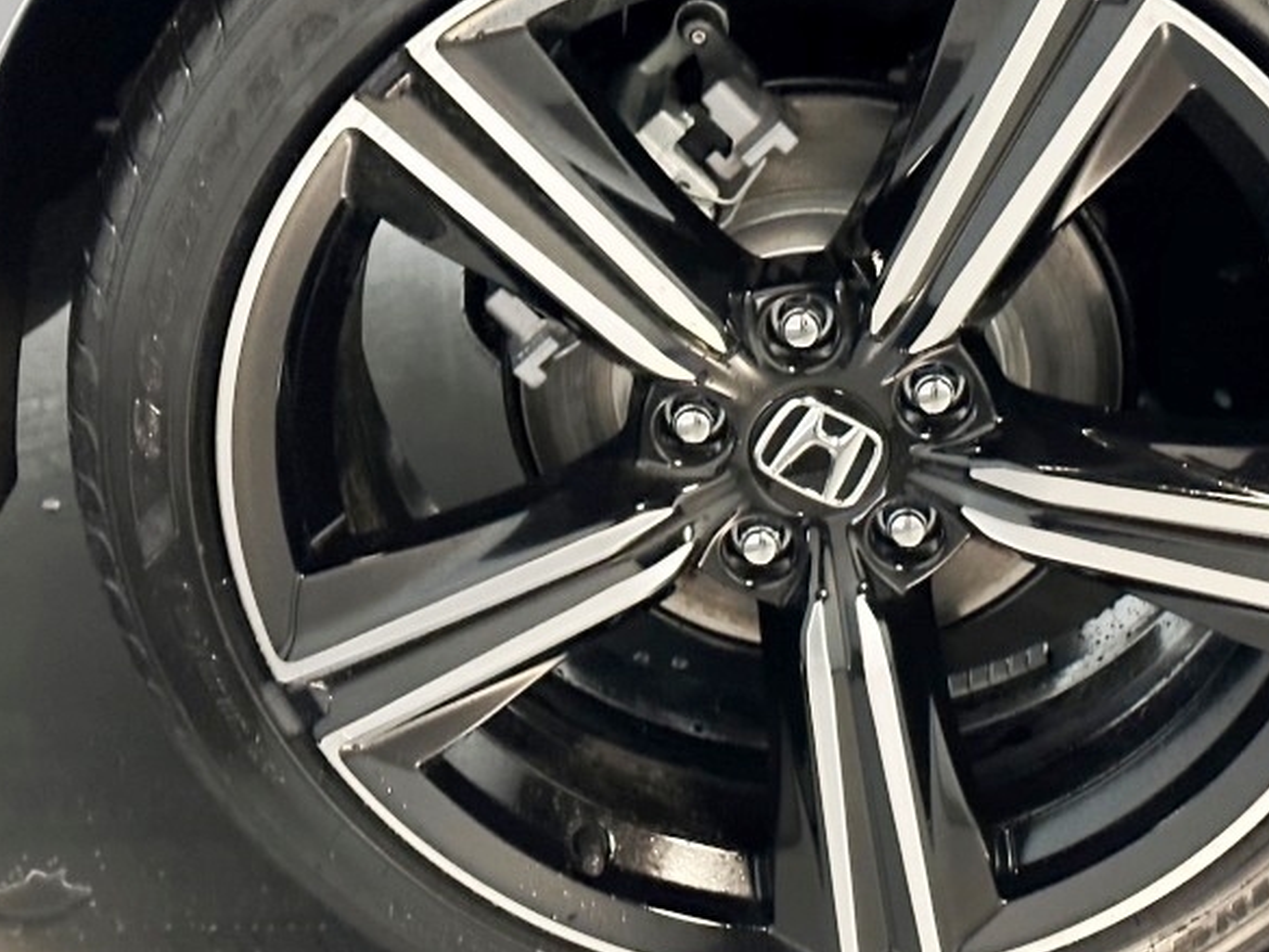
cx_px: 807
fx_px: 3080
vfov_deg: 17.6
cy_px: 421
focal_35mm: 84
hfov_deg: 23.2
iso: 640
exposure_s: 1/24
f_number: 1.78
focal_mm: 6.86
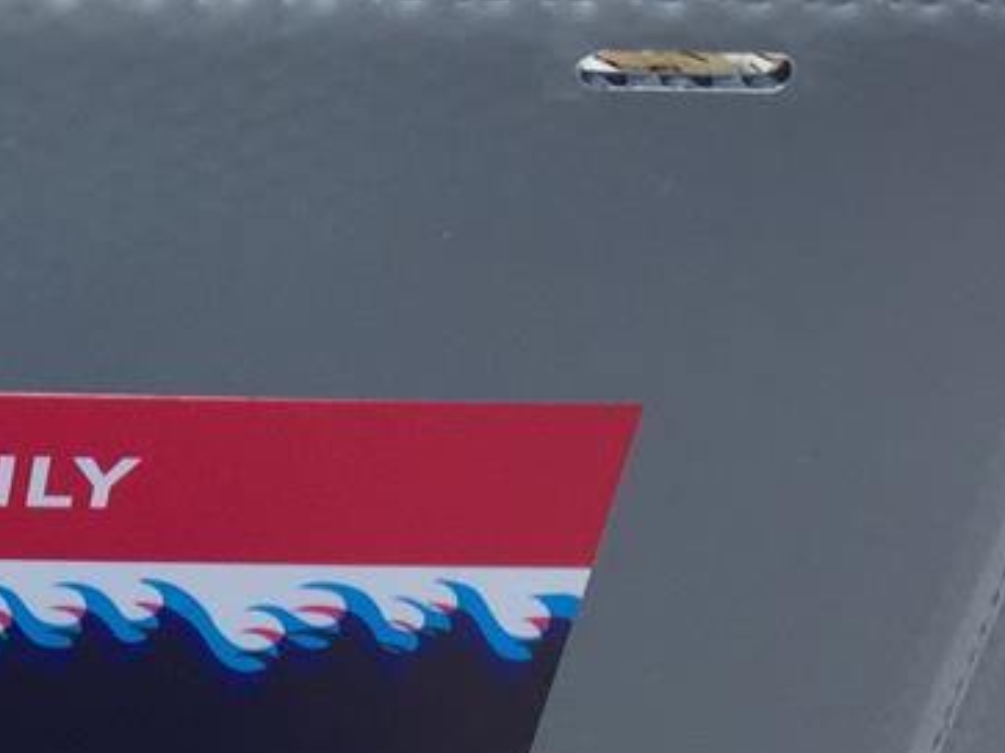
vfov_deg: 12.3
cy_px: -324
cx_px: -421
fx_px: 3338
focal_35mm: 115
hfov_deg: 15.9
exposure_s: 1/1412
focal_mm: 4.15
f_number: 2.2
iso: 32
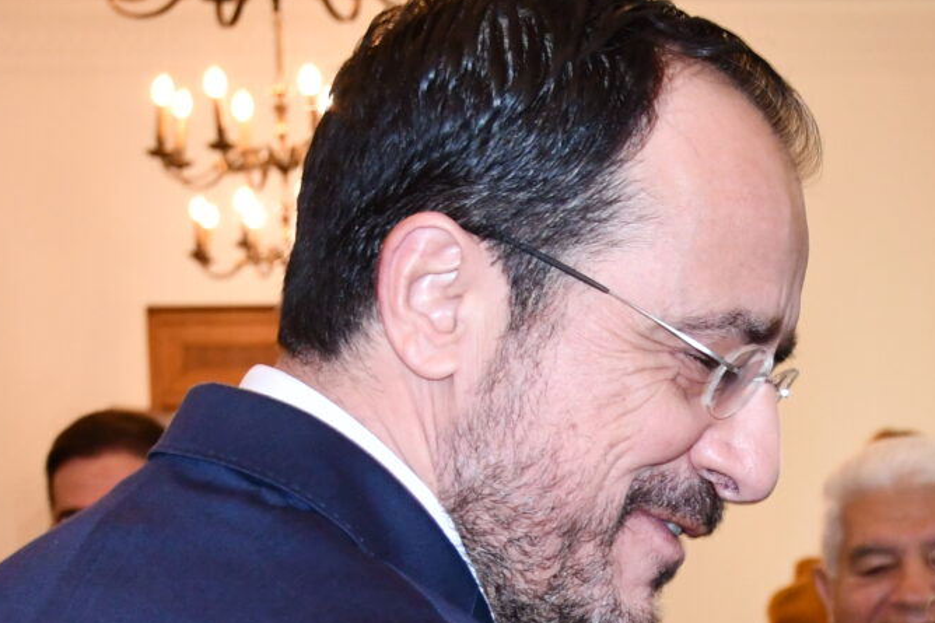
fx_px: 3583
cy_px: 736
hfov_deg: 14.7
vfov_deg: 9.8
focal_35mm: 138
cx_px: 876
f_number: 4.2
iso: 1250
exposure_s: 1/60
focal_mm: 30
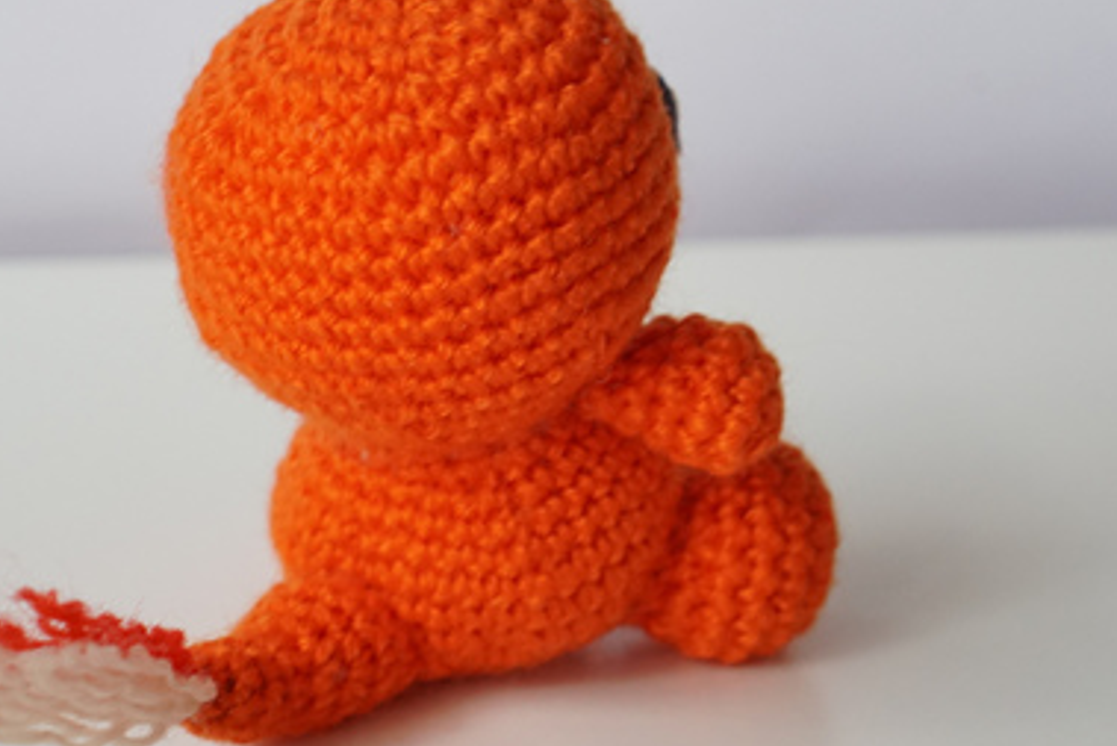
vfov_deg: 13.8
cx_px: 410
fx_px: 3073
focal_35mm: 99
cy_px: 357
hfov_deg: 20.6
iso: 1000
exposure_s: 1/60
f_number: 7.1
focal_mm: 50
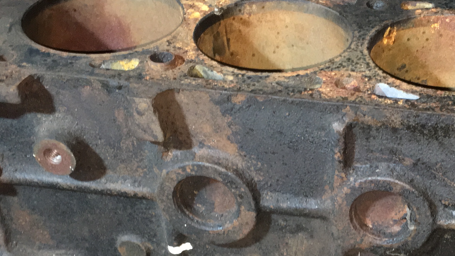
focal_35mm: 74
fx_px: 893
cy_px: 290
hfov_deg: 27.7
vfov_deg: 15.8
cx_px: 393
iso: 125
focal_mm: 4.15
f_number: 2.2
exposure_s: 1/24
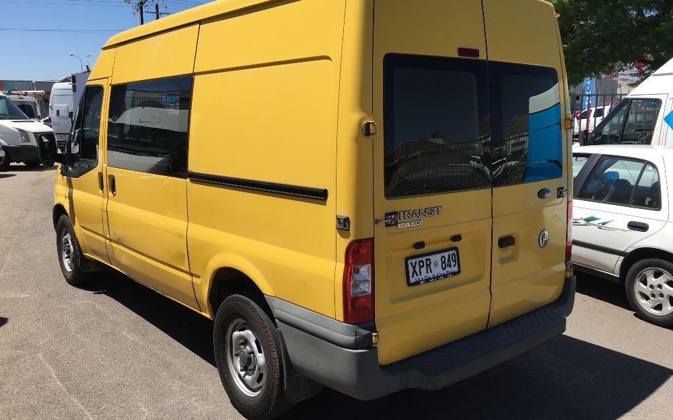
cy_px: 203
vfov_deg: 40.6
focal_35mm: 31
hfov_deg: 61.2
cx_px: 338
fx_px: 569
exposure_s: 1/1425
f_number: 2.2
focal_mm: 4.15
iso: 25
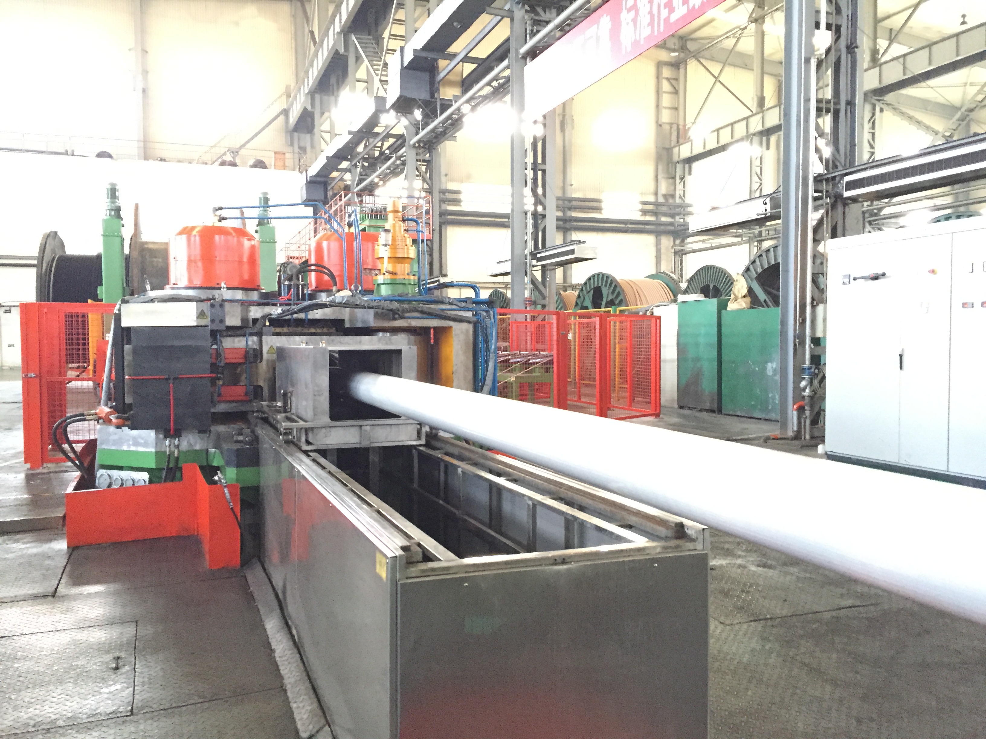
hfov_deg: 61.7
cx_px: 493
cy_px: 370
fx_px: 826
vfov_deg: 48.2
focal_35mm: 29
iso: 400
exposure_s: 1/17
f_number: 2.2
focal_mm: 4.15
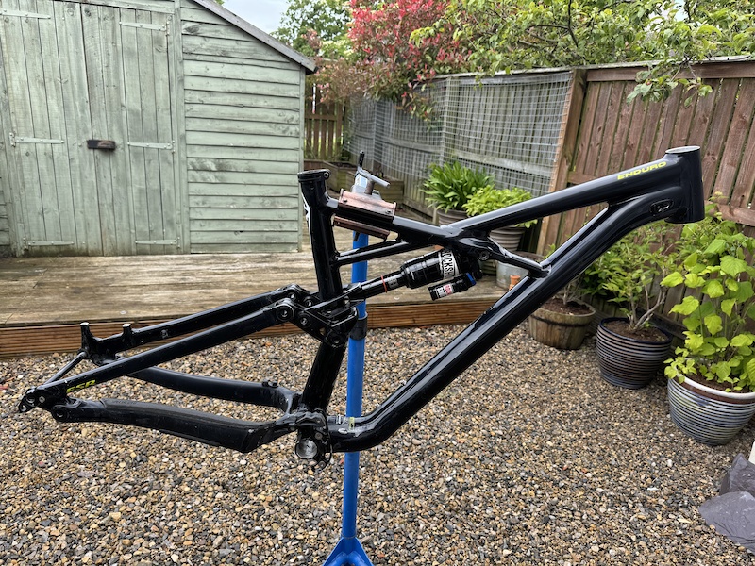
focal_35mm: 24
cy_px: 283
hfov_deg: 71.6
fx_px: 523
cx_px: 378
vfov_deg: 56.8
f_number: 1.78
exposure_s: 1/802
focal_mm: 6.76
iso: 80
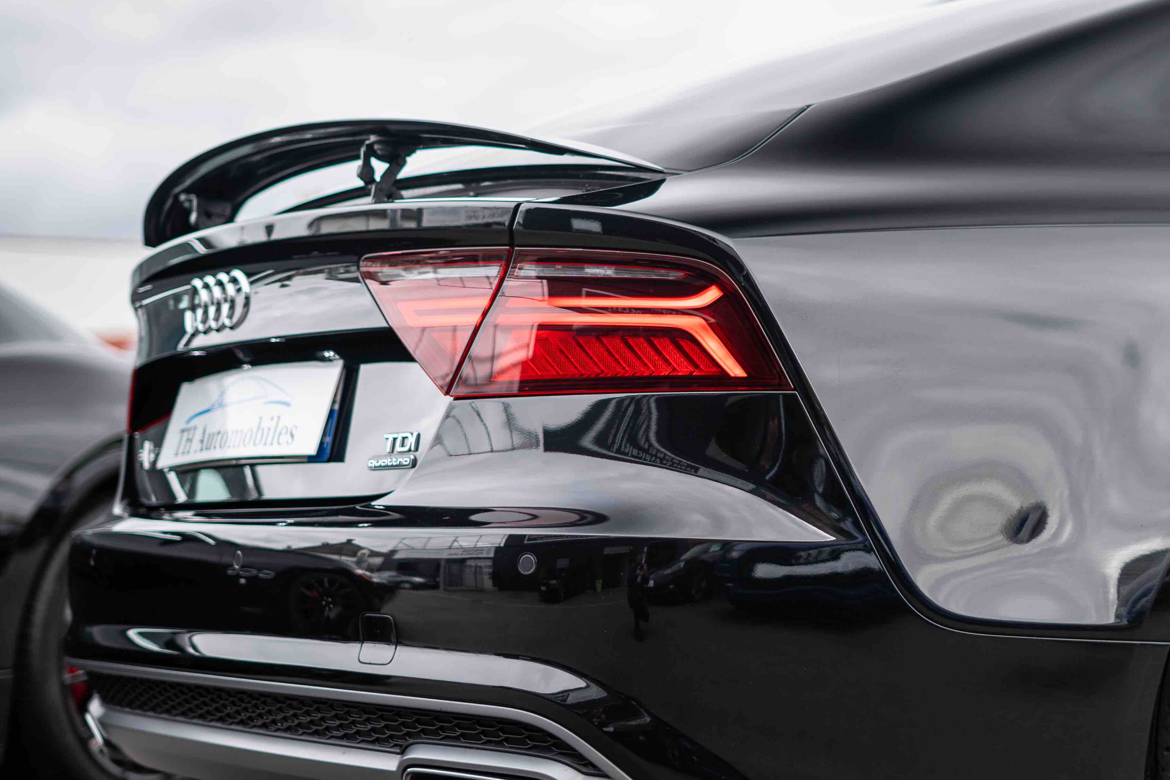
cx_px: 894
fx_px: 2665
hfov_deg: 24.5
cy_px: 426
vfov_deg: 16.6
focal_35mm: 82
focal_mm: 50
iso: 100
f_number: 1.8
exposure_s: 1/500
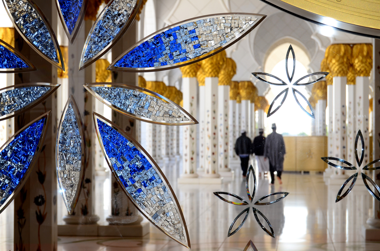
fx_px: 869
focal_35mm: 82
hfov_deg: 24.7
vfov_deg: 16.5
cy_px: 126
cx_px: 190
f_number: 9
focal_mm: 55
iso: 200
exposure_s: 1/125
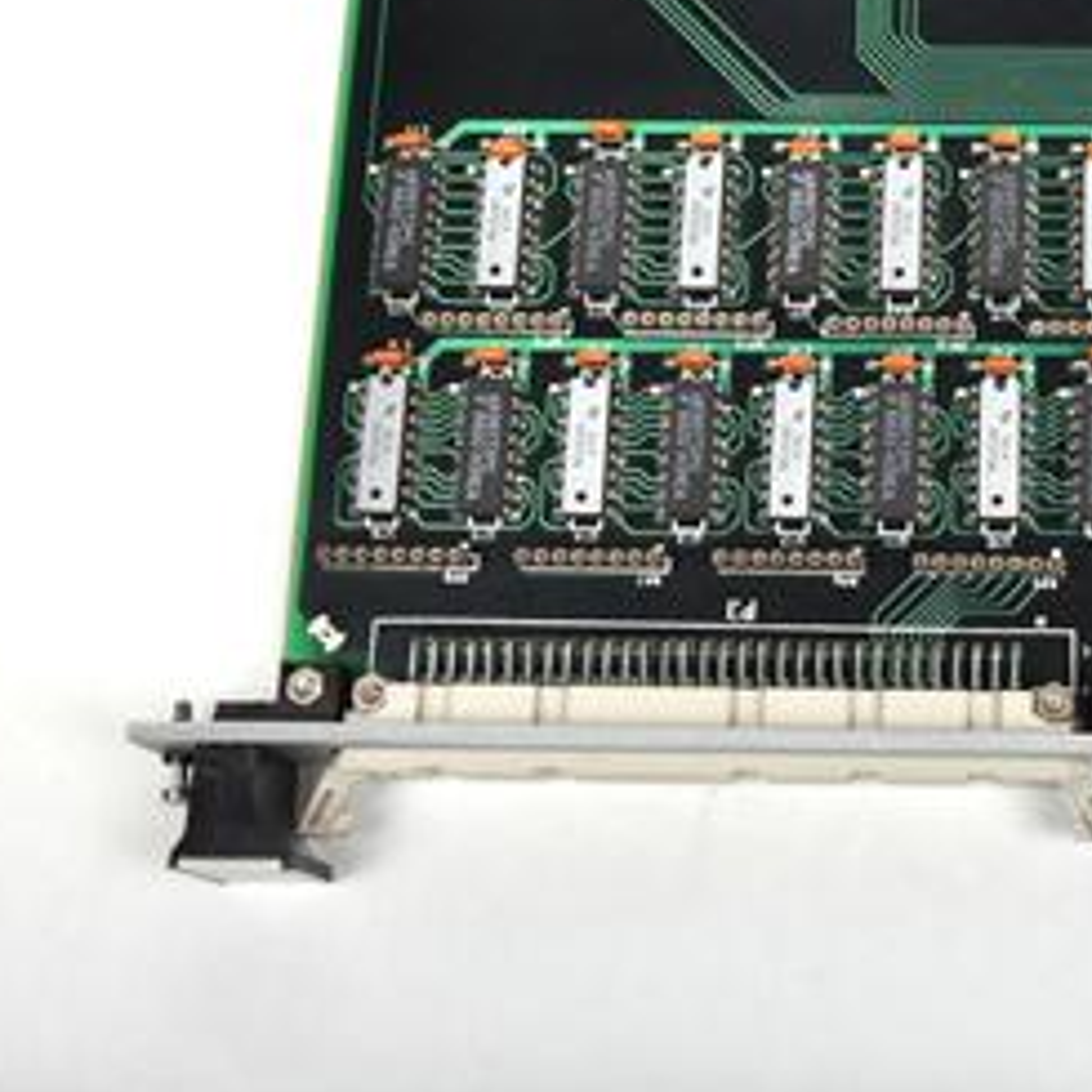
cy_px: 247
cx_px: 1056
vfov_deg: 22.8
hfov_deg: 22.3
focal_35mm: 75
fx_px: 2677
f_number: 13
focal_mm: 24
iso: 200
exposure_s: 1/200
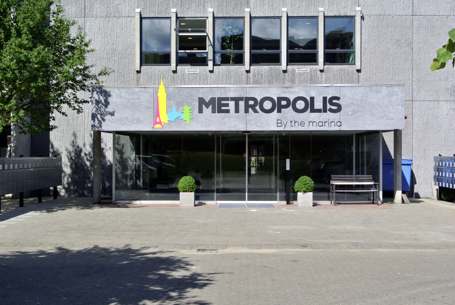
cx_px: 228
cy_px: 152
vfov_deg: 26.1
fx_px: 658
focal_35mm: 52
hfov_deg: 38.1
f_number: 6.3
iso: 400
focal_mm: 19.6
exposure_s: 1/1250
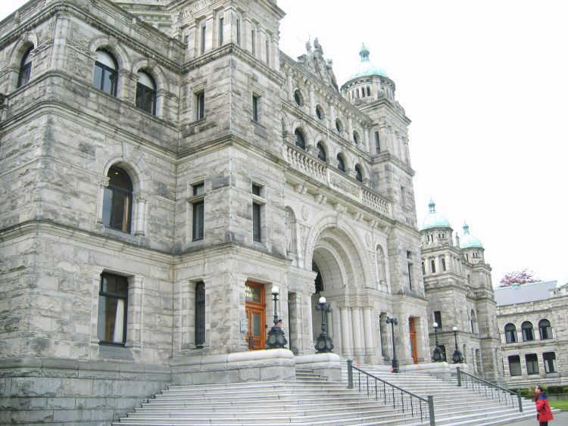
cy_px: 213
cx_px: 284
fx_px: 574
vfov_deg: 40.7
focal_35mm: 35
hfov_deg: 52.6
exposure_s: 1/350
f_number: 2.8
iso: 50
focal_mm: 7.4
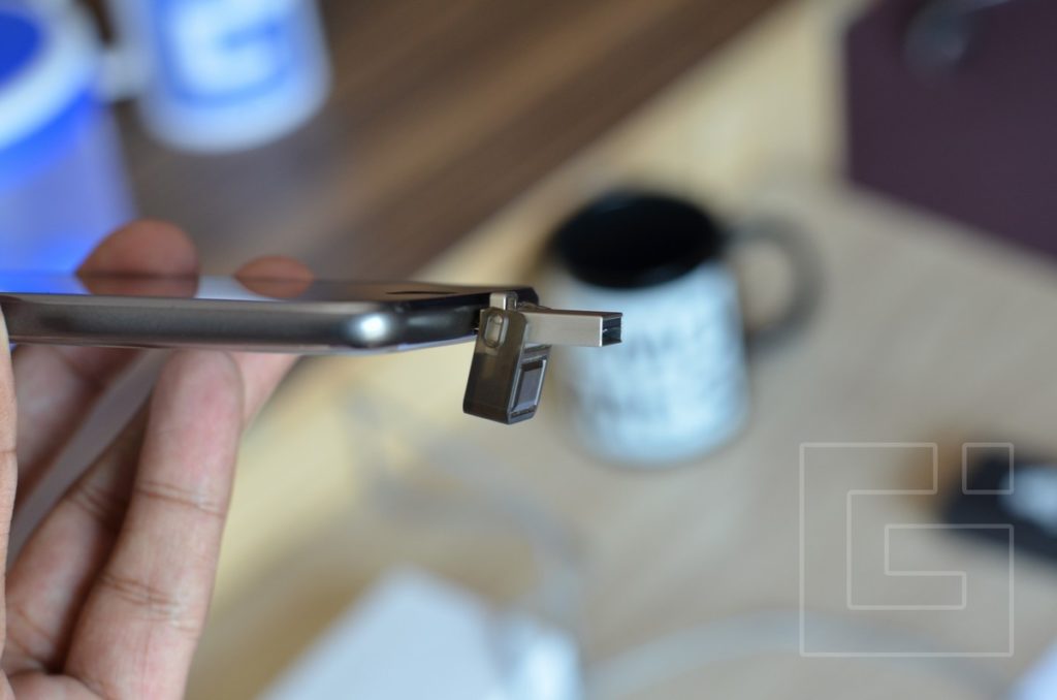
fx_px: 2197
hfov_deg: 27.0
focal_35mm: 75
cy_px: 350
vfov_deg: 18.1
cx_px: 528
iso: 500
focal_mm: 50
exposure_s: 1/100
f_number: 5
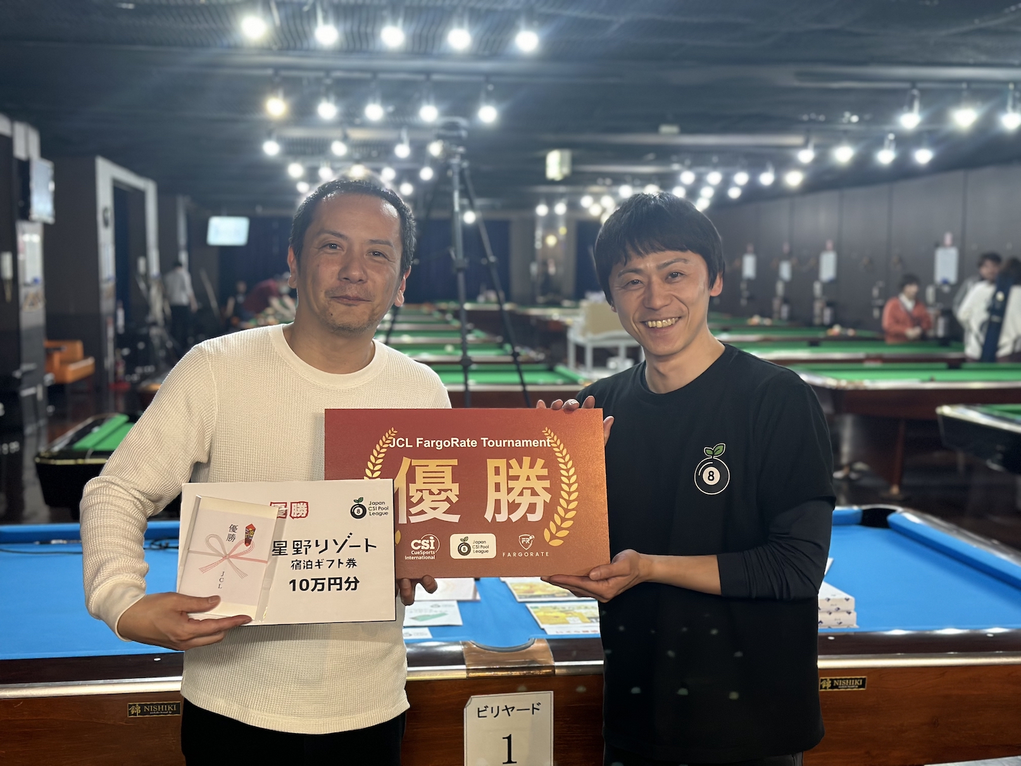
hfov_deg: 39.7
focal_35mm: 48
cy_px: 383
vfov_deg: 30.3
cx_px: 510
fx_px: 1416
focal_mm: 6.86
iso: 320
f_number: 1.78
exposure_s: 1/50
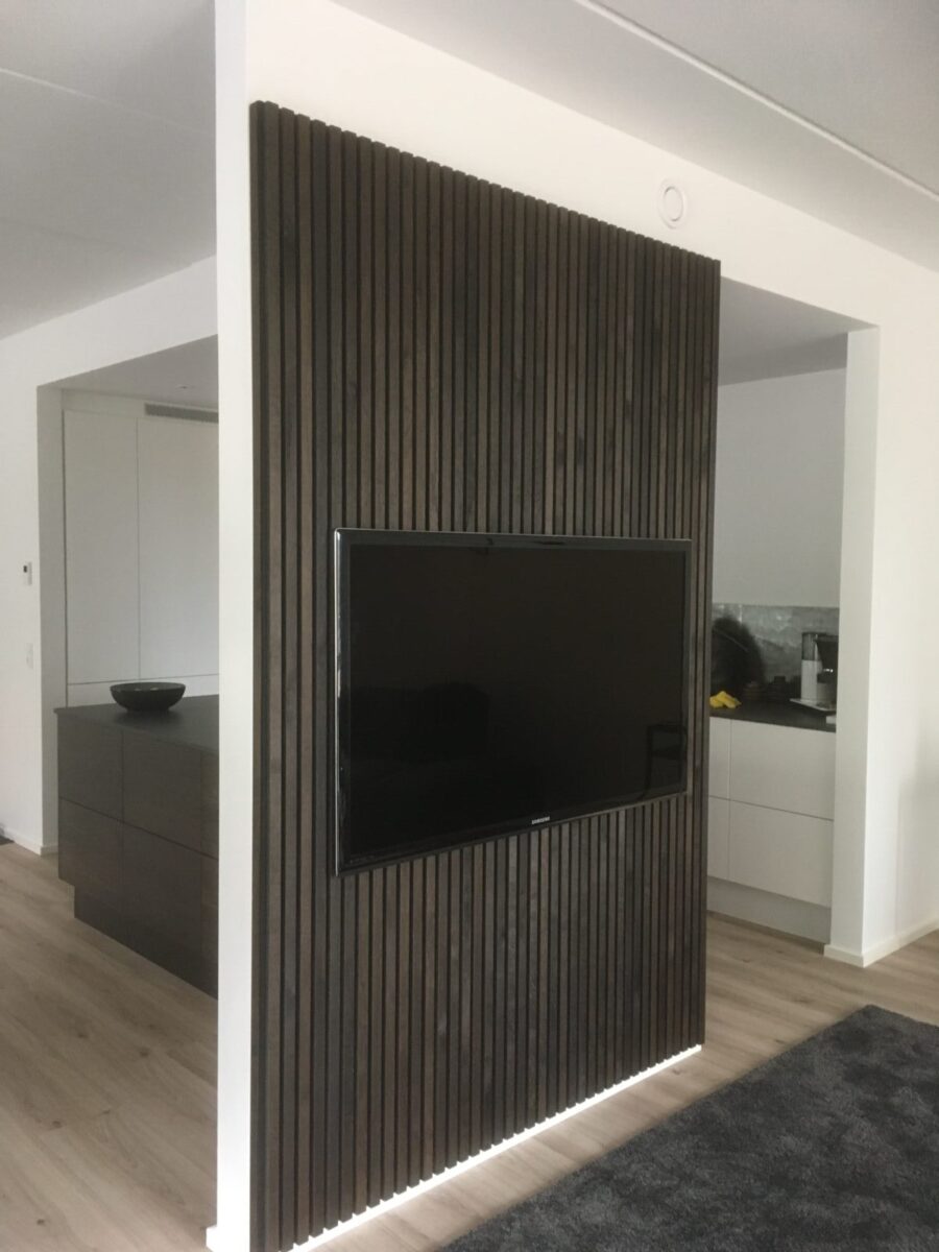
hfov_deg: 48.2
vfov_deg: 61.7
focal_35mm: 29
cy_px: 626
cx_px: 470
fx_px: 1049
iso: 200
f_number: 2.2
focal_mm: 4.15
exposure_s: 1/33
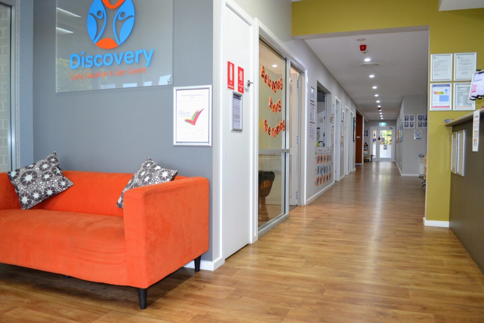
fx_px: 363
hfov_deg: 67.4
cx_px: 242
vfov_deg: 47.9
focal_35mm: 27
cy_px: 162
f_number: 3.5
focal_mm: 18
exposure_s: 1/60
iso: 1000
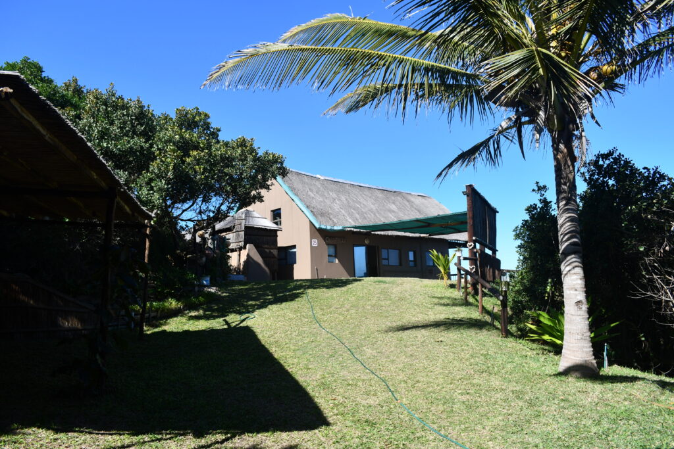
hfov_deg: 38.2
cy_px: 224
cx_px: 337
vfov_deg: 26.0
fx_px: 974
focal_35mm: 52
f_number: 9
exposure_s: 1/320
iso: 100
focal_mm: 35
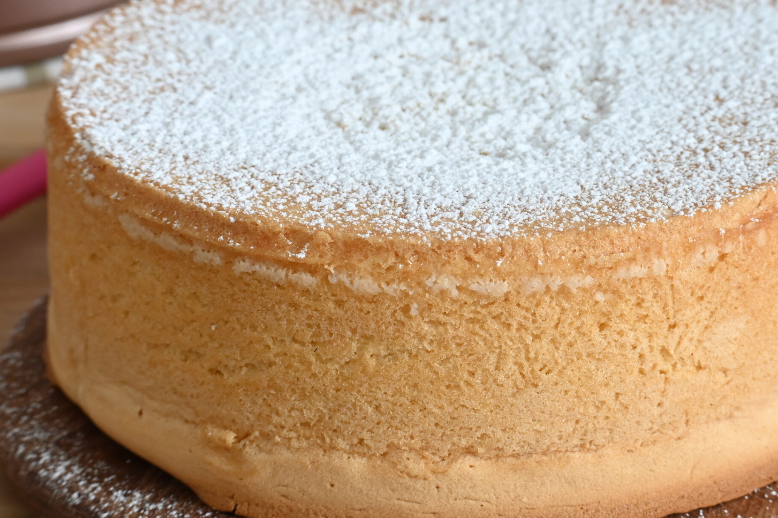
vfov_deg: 9.3
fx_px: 3175
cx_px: 465
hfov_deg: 14.0
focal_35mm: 147
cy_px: 219
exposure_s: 1/6
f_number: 8
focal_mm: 70
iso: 640
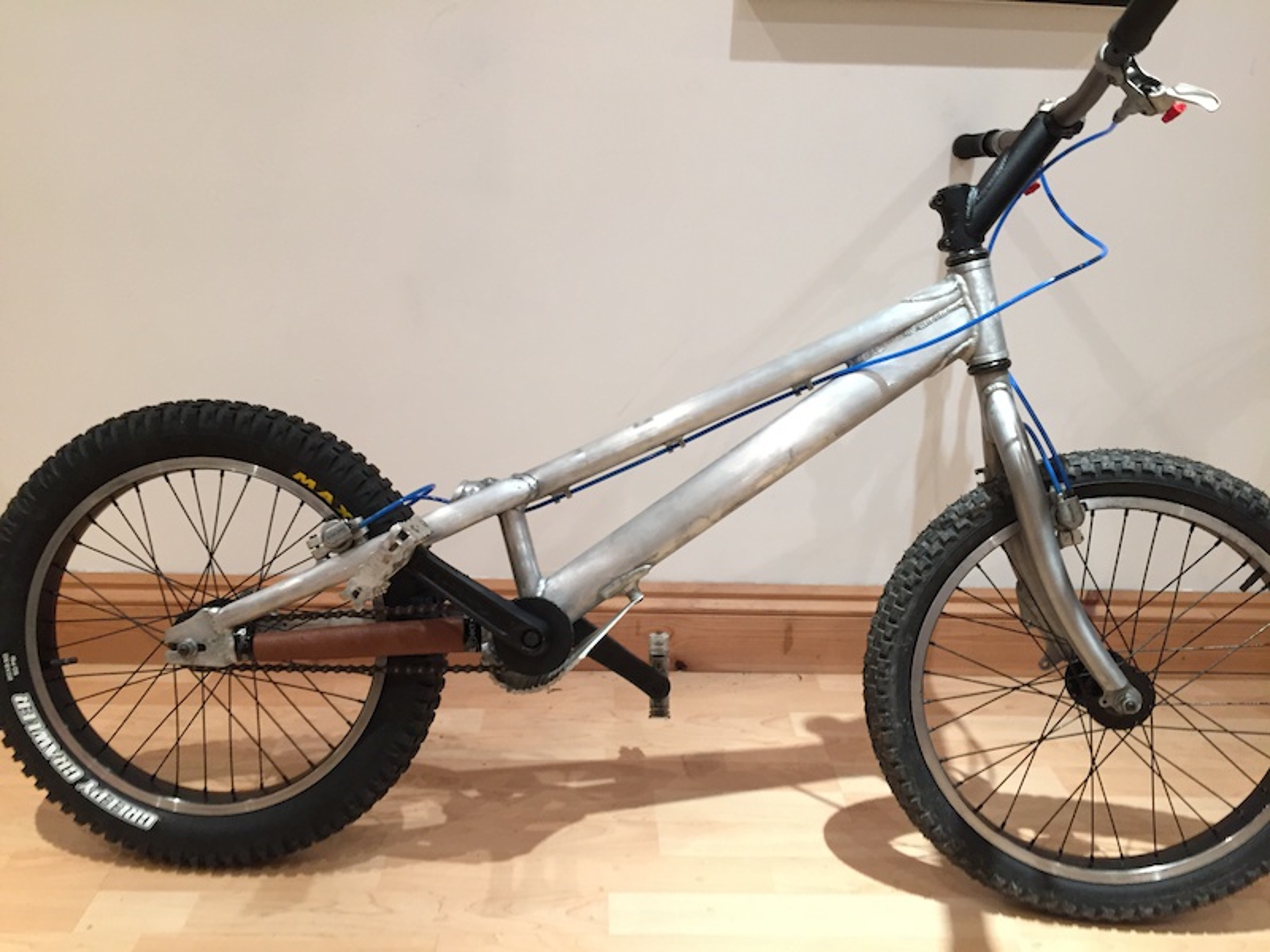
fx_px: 1064
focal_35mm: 29
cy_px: 476
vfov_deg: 48.2
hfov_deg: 61.7
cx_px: 635
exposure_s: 1/33
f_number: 2.2
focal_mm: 4.15
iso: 125
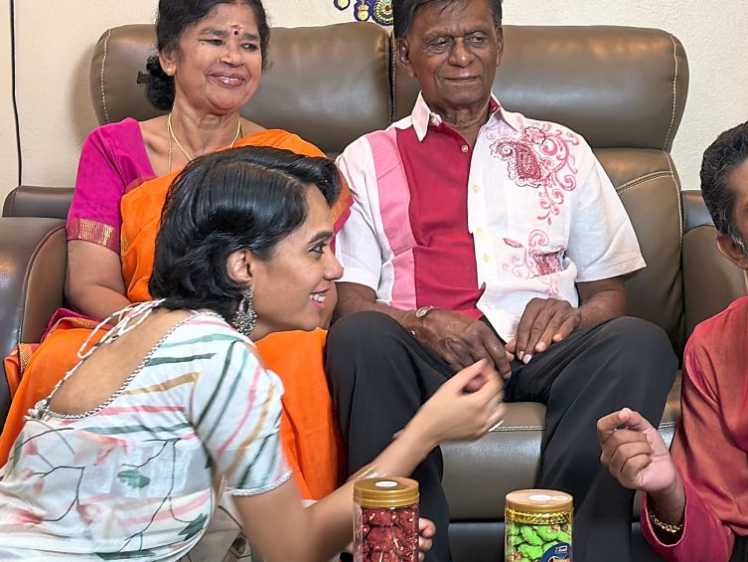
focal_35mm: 79
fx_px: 1707
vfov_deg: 18.7
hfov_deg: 24.7
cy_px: 260
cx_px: 433
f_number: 1.78
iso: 200
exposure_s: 1/33
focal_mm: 6.86
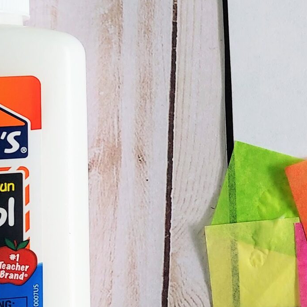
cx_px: 364
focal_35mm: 78
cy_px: 56
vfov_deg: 21.9
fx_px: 783
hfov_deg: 20.8
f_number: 1.8
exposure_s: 1/60
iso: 50
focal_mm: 4.6
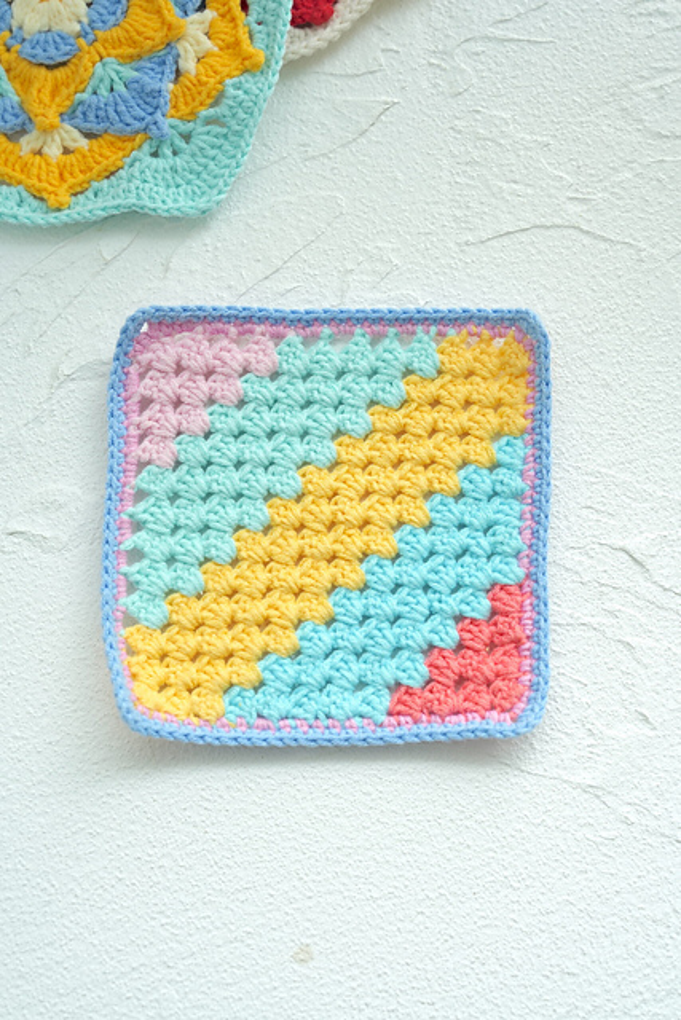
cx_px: 340
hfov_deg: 19.5
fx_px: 1985
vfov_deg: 28.8
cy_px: 510
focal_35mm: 70
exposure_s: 1/320
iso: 1000
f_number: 5.6
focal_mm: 70
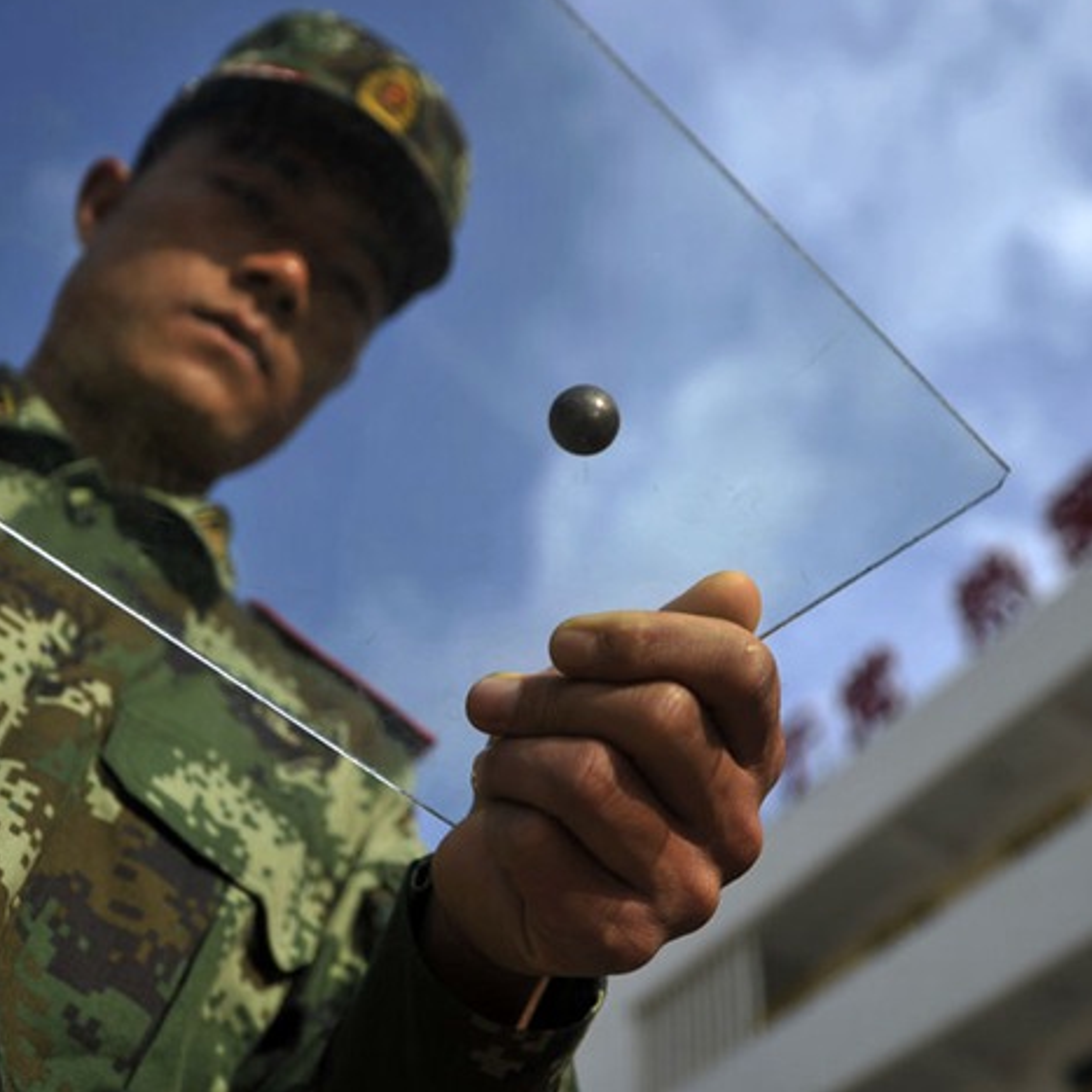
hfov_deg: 46.0
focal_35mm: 36
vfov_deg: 45.7
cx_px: 561
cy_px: 410
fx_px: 1285
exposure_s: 1/2500
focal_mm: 22
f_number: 2.8
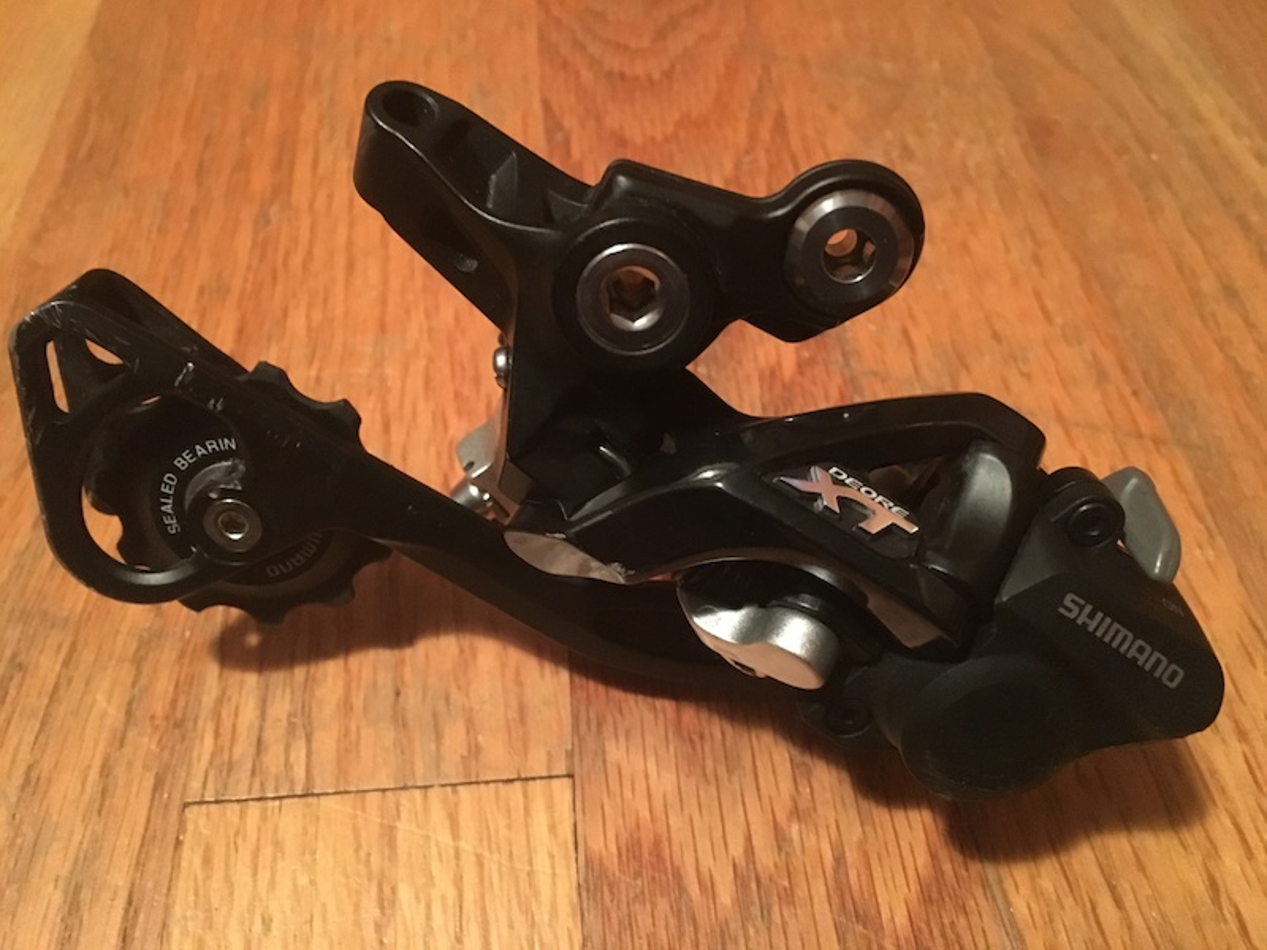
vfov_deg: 48.2
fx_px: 1061
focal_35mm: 29
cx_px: 634
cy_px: 475
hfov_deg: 61.7
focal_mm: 4.15
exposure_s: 1/15
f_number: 2.2
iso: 1000
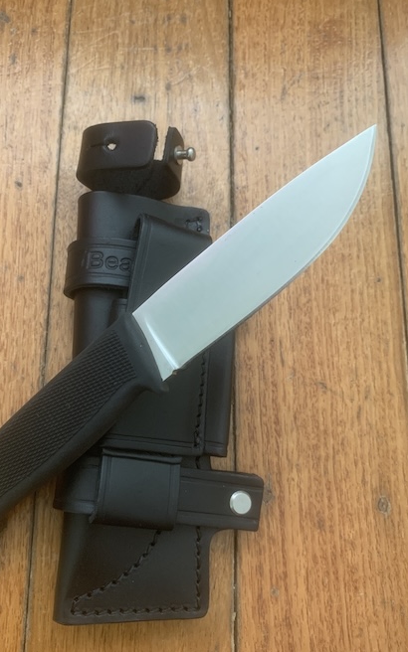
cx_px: 161
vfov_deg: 66.5
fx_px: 498
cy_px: 327
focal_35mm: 28
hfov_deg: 44.3
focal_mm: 4.25
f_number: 1.8
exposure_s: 1/60
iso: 250
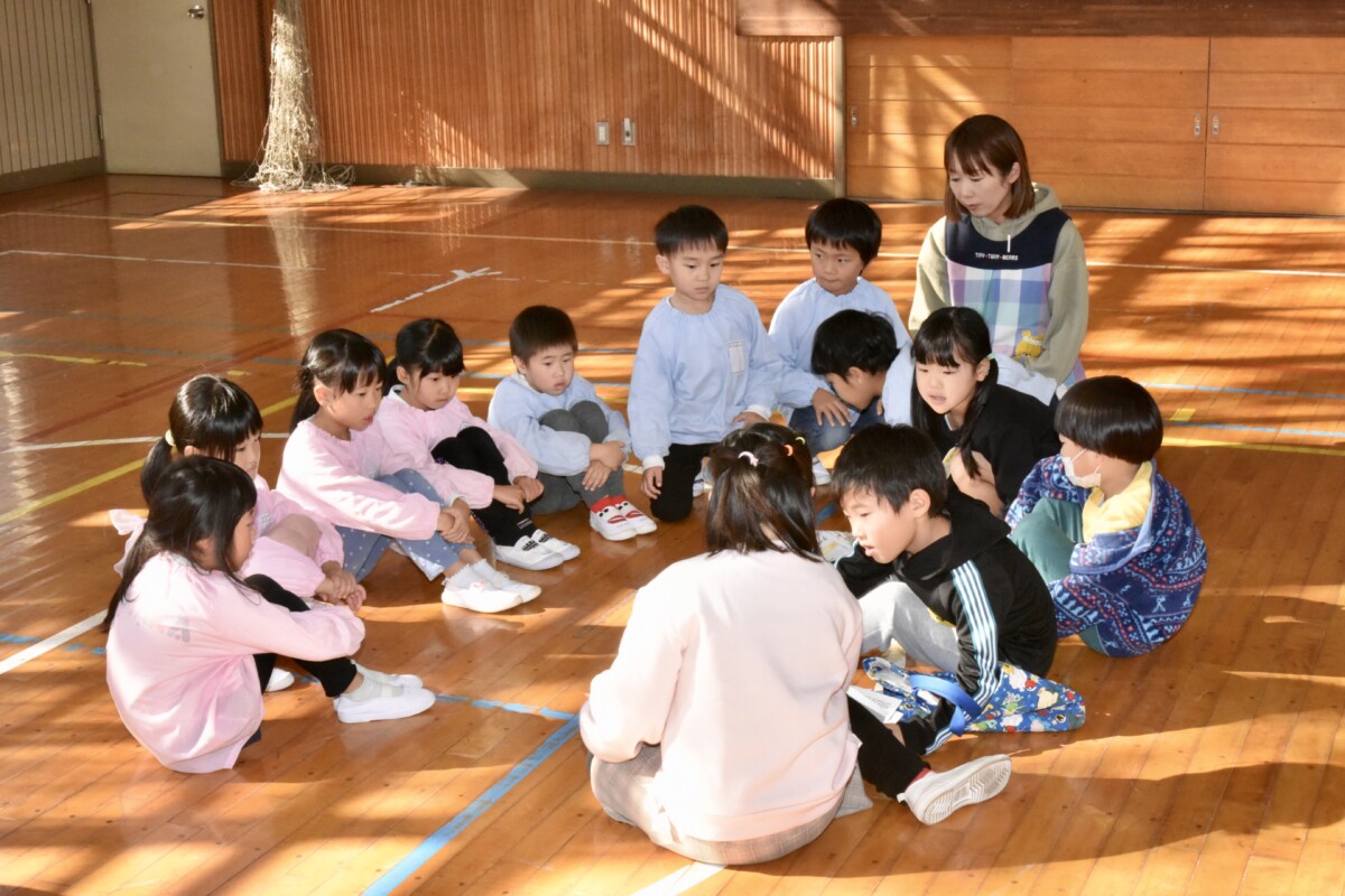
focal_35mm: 52
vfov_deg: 26.0
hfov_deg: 38.2
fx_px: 1943
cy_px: 448
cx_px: 672
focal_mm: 52
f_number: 22
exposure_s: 1/160
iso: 6400
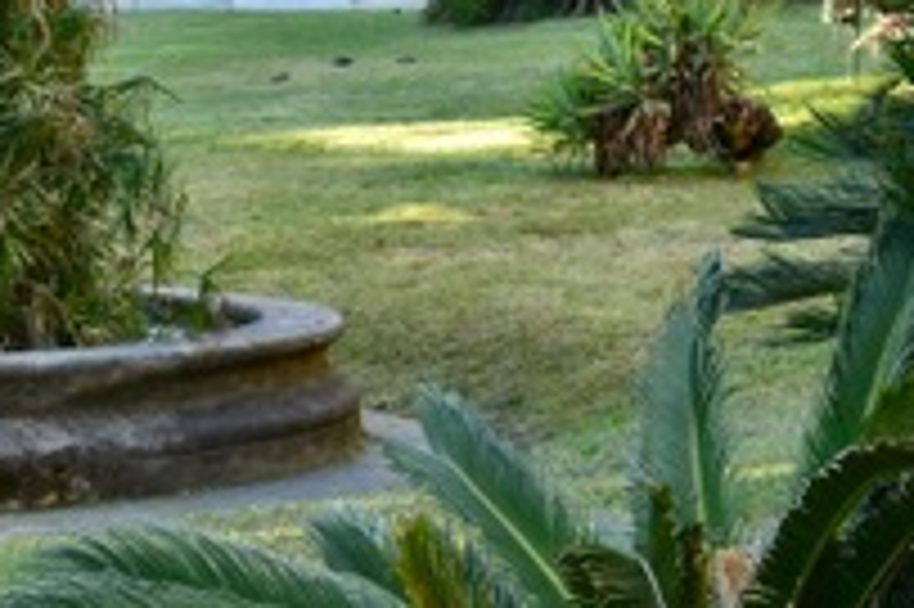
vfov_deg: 9.6
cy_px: 2
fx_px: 3602
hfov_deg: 14.3
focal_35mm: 142
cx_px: 77
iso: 400
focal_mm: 30
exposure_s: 1/40
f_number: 7.1
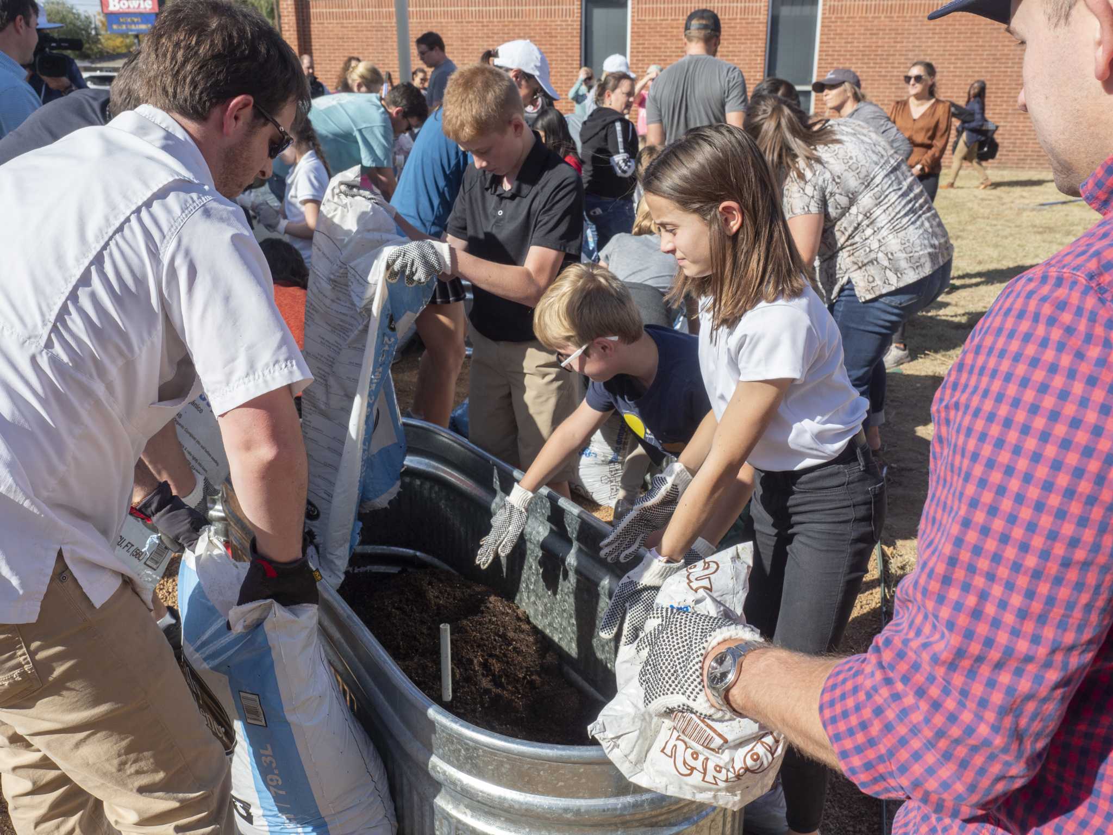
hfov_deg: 60.0
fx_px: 965
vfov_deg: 46.8
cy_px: 418
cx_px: 556
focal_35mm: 30
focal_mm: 15
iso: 200
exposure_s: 1/800
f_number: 5.6
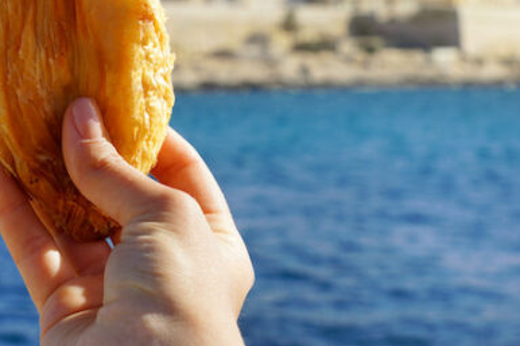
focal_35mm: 112
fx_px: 1617
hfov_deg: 18.1
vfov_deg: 12.2
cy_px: 78
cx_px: 79
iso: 100
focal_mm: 48
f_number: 10
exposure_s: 1/160
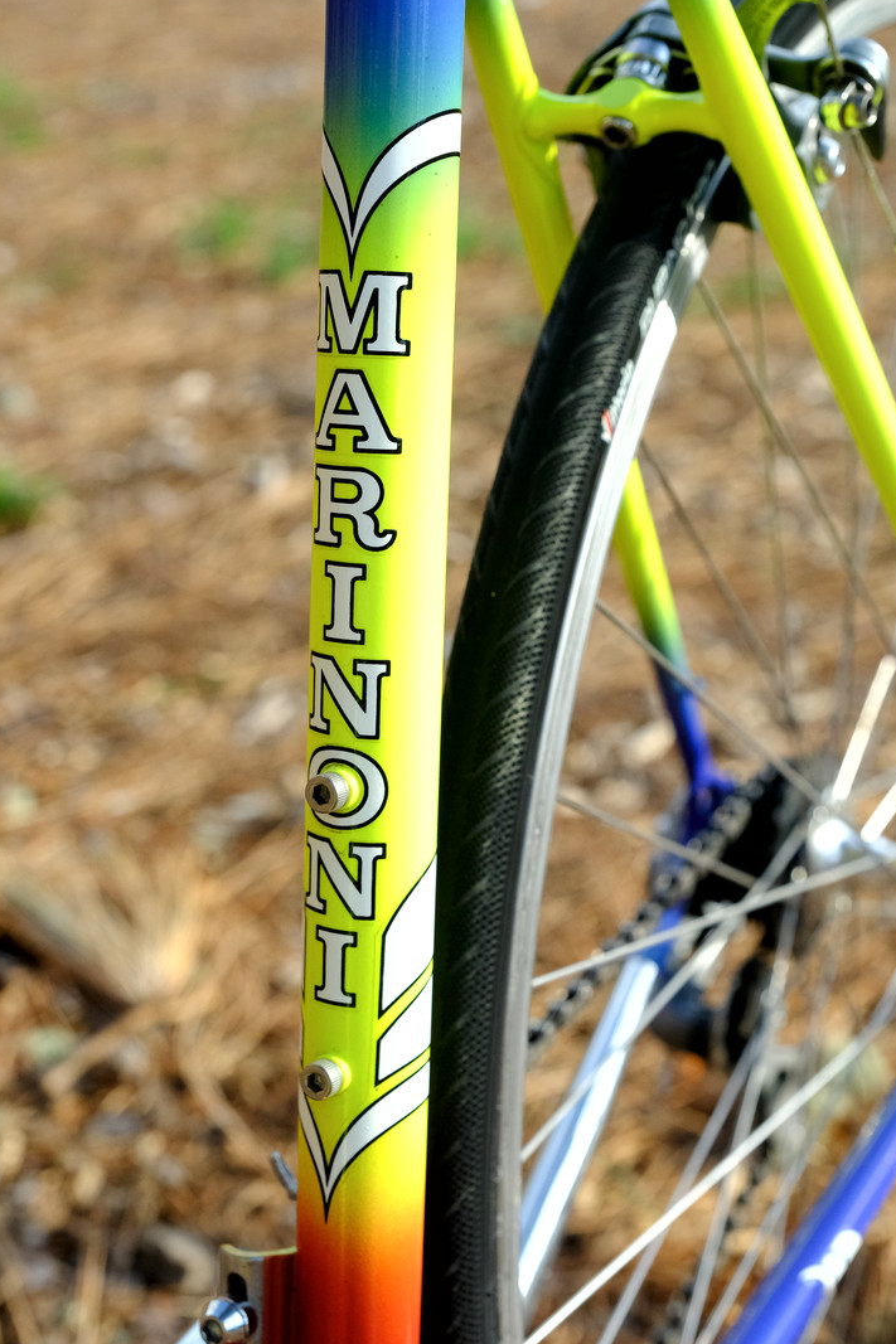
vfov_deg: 36.9
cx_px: 471
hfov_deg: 25.0
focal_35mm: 54
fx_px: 2016
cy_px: 680
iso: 1600
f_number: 4.5
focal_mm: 32.1
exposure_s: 1/800
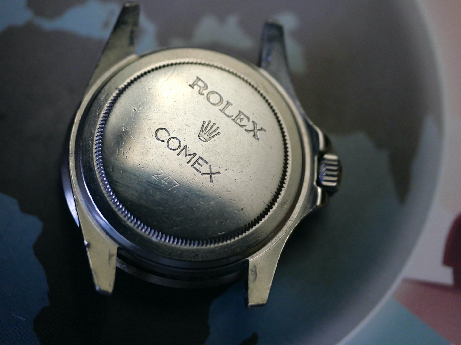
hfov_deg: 21.5
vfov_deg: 16.2
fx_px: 1212
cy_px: 171
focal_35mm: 91
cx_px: 232
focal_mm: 45
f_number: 2.8
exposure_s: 1/100
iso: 1600
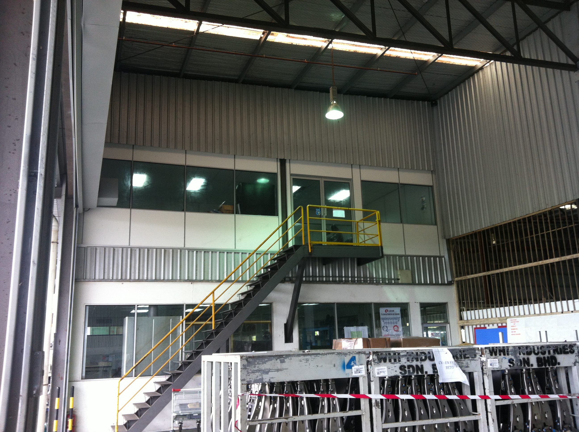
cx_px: 290
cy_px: 216
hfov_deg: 52.7
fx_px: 585
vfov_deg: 40.6
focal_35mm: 35
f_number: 2.8
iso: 80
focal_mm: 3.85
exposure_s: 1/30
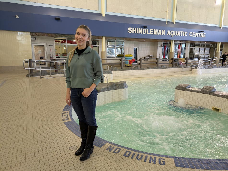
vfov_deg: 54.9
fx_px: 165
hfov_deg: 69.4
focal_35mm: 25
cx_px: 114
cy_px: 86
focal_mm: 5.43
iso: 58
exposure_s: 1/60
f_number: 1.89
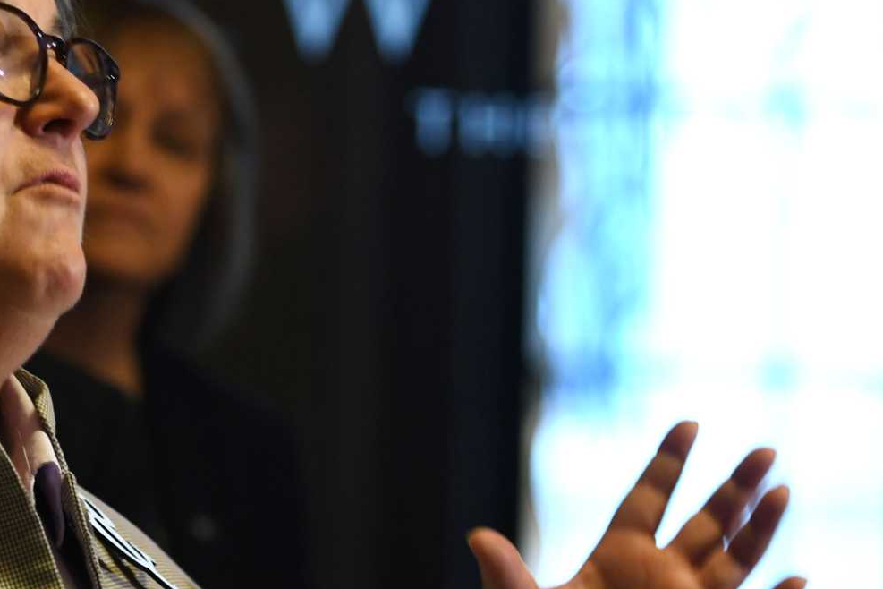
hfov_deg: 6.7
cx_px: 154
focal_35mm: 305
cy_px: 321
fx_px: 7480
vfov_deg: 4.5
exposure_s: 1/80
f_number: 2.8
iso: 1250
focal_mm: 98
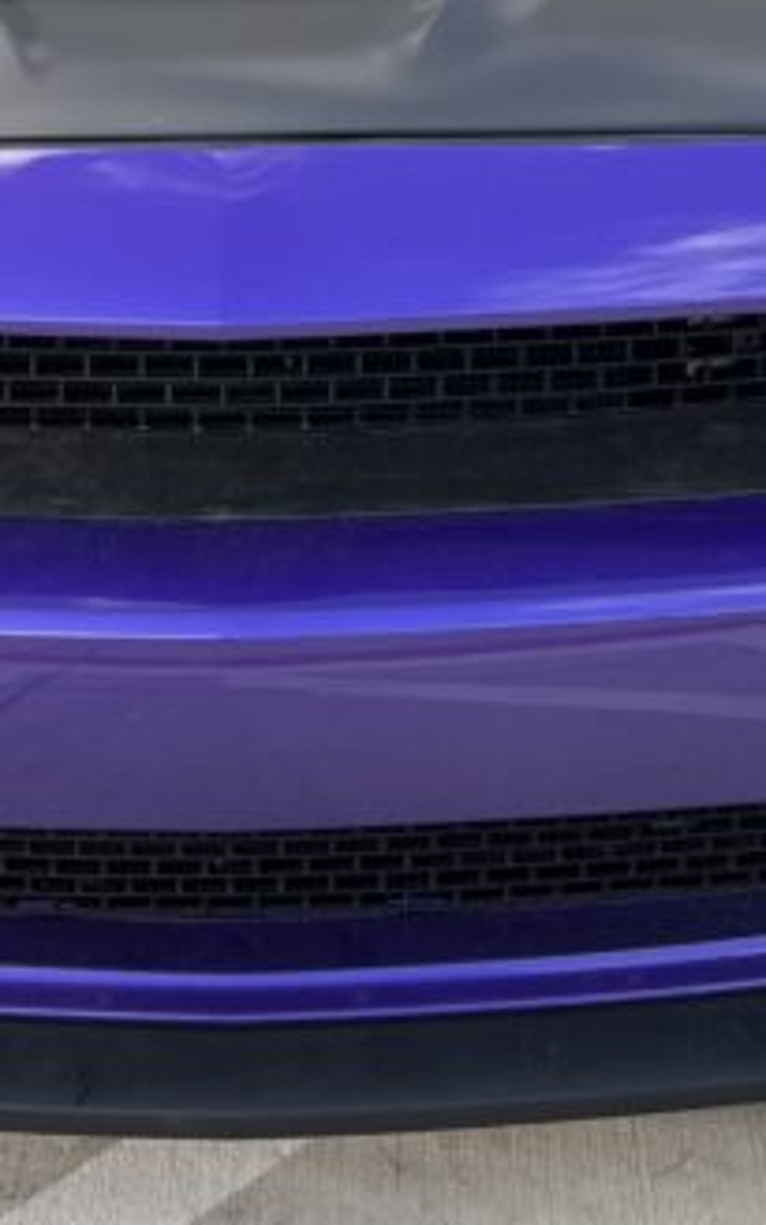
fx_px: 2873
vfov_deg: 22.9
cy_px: -63
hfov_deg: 15.2
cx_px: 239
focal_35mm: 86
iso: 50
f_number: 1.5
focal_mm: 5.7
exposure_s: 1/666
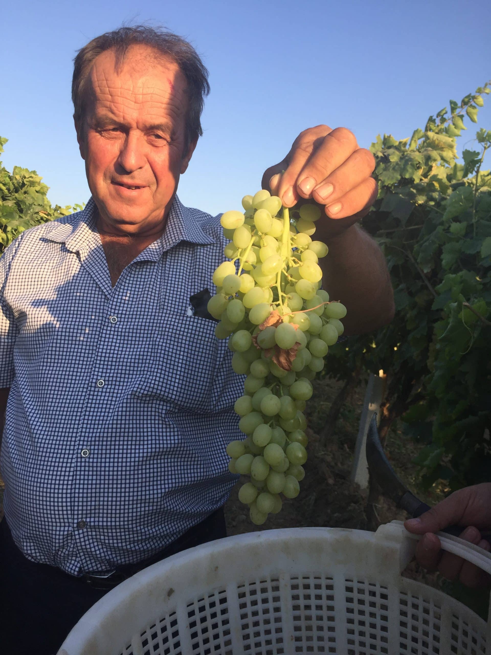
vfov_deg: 61.7
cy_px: 328
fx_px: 548
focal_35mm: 29
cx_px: 246
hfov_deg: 48.2
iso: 32
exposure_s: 1/746
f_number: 2.2
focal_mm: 4.15
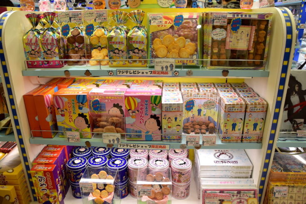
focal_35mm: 27
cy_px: 102
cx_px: 153
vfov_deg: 47.9
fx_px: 229
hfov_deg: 67.4
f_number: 4.5
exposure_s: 1/80
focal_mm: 18
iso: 400
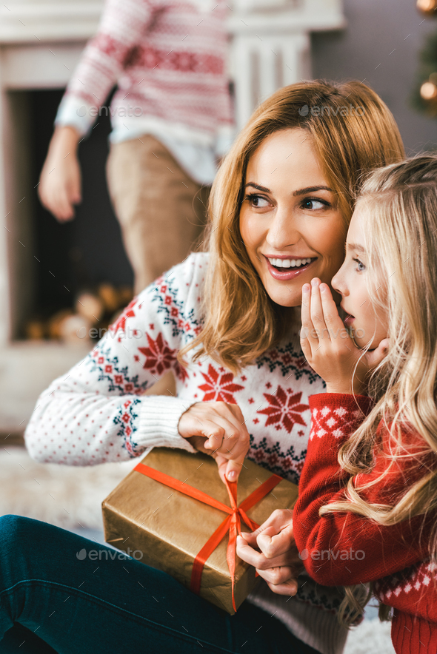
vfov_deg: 23.9
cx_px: 218
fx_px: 1546
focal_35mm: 85
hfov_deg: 16.1
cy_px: 327
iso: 400
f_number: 2.8
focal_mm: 85
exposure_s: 1/250
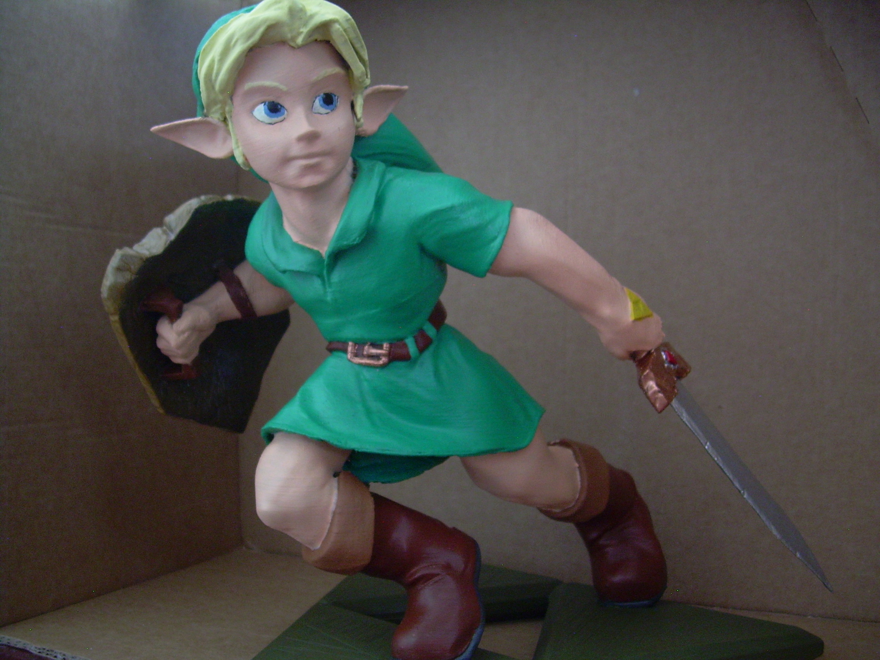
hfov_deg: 49.0
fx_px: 966
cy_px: 330
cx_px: 440
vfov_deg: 37.7
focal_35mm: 38
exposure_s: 2
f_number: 2.8
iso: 200
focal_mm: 6.3
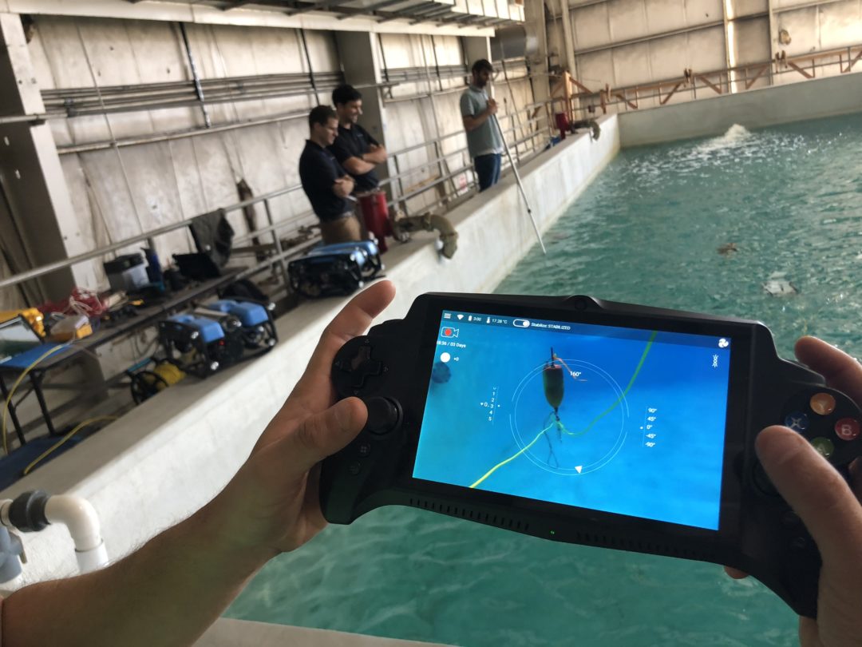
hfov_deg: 61.7
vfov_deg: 48.2
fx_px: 722
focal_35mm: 29
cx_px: 431
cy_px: 324
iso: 40
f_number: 1.8
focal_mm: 3.99
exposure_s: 1/30
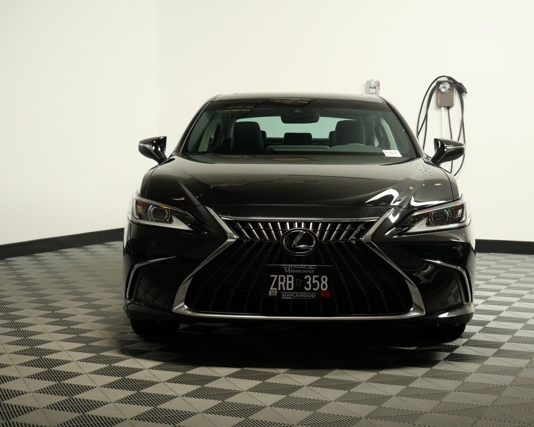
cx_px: 284
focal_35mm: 57
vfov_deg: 26.7
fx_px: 901
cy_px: 212
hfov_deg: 33.0
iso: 200
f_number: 4.6
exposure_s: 1/200
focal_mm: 27
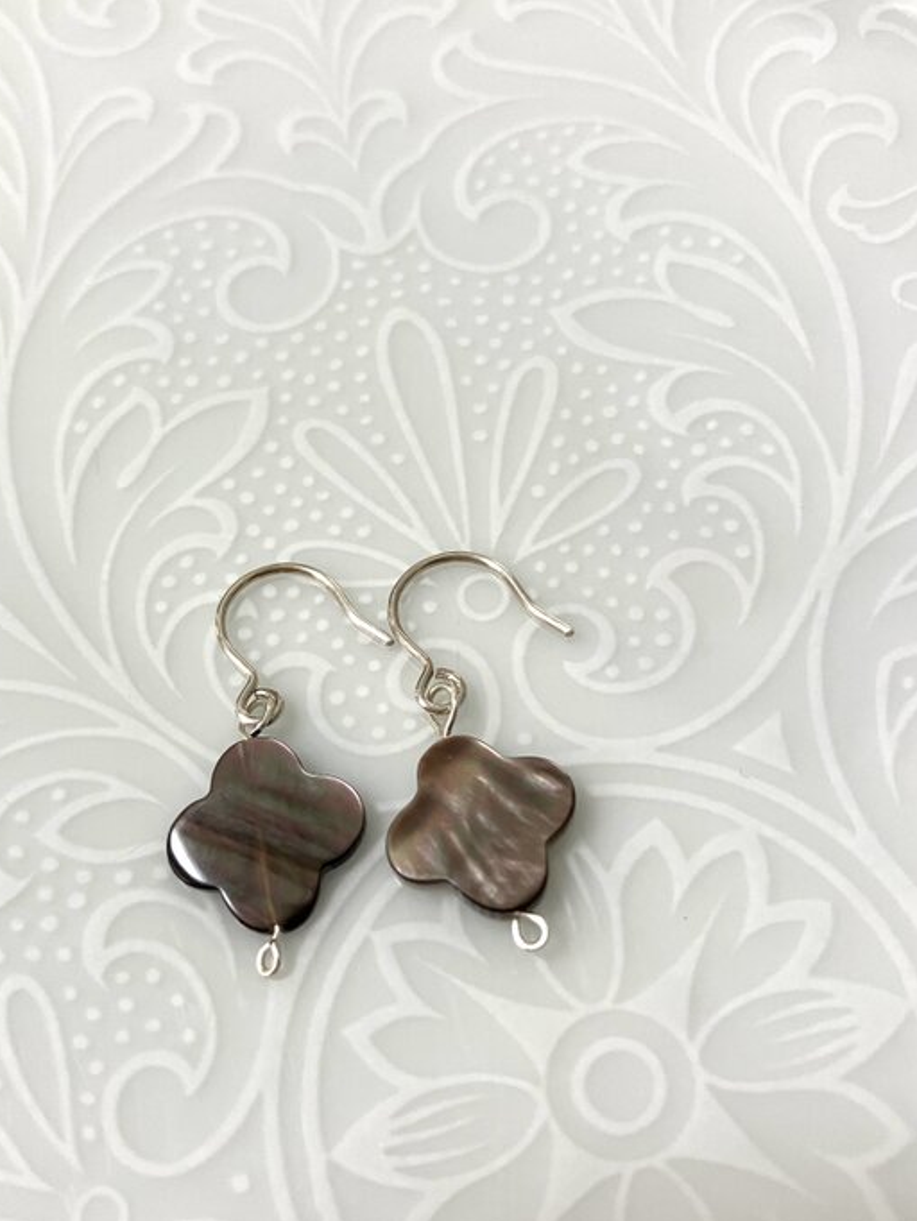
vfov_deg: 52.5
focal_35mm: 35
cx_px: 374
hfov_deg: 40.6
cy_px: 678
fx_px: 1235
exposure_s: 1/60
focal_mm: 3.99
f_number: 1.8
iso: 64
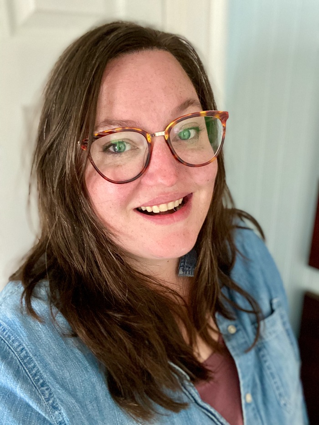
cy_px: 212
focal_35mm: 30
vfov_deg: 60.0
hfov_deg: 46.8
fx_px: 369
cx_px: 160
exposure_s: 1/30
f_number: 2.2
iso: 500
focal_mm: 2.71
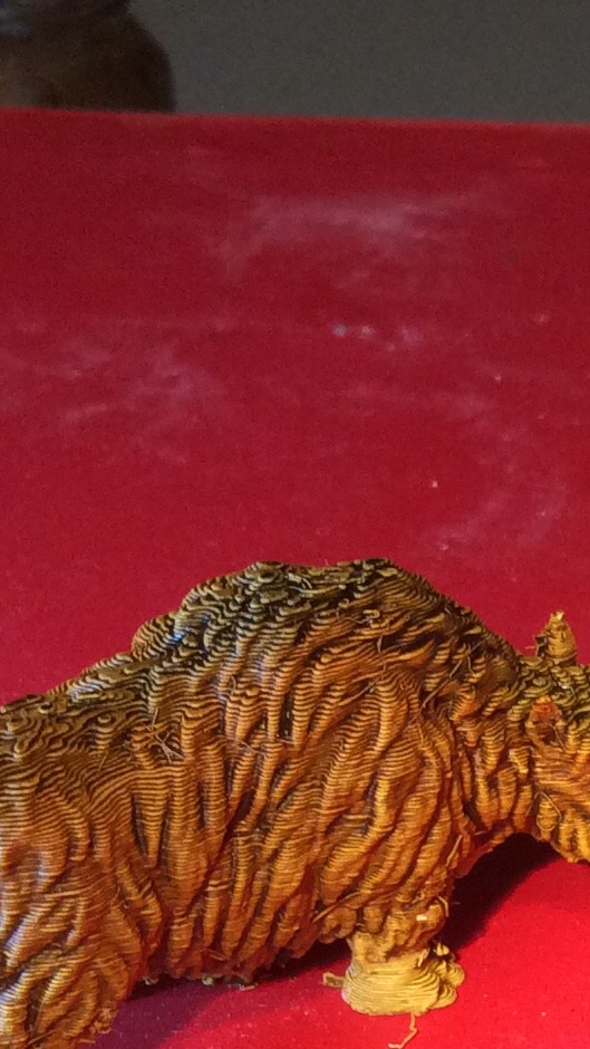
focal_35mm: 96
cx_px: 873
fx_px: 2669
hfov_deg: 12.1
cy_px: 886
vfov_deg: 21.8
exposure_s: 1/25
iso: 80
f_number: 2.4
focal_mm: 3.3
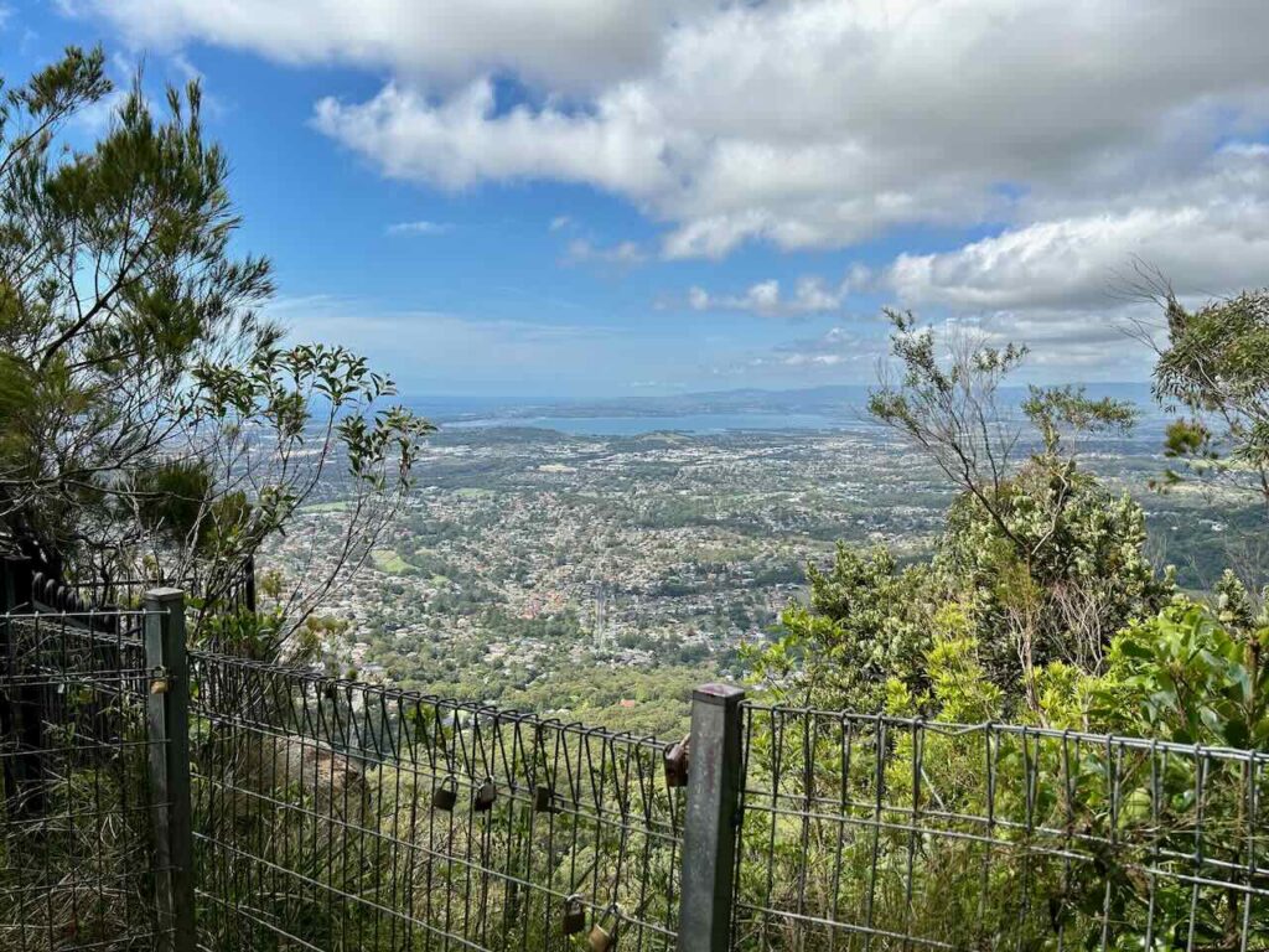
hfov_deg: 67.3
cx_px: 634
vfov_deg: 53.1
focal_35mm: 26
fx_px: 953
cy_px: 476
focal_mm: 5.7
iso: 50
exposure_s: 1/5319
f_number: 1.5
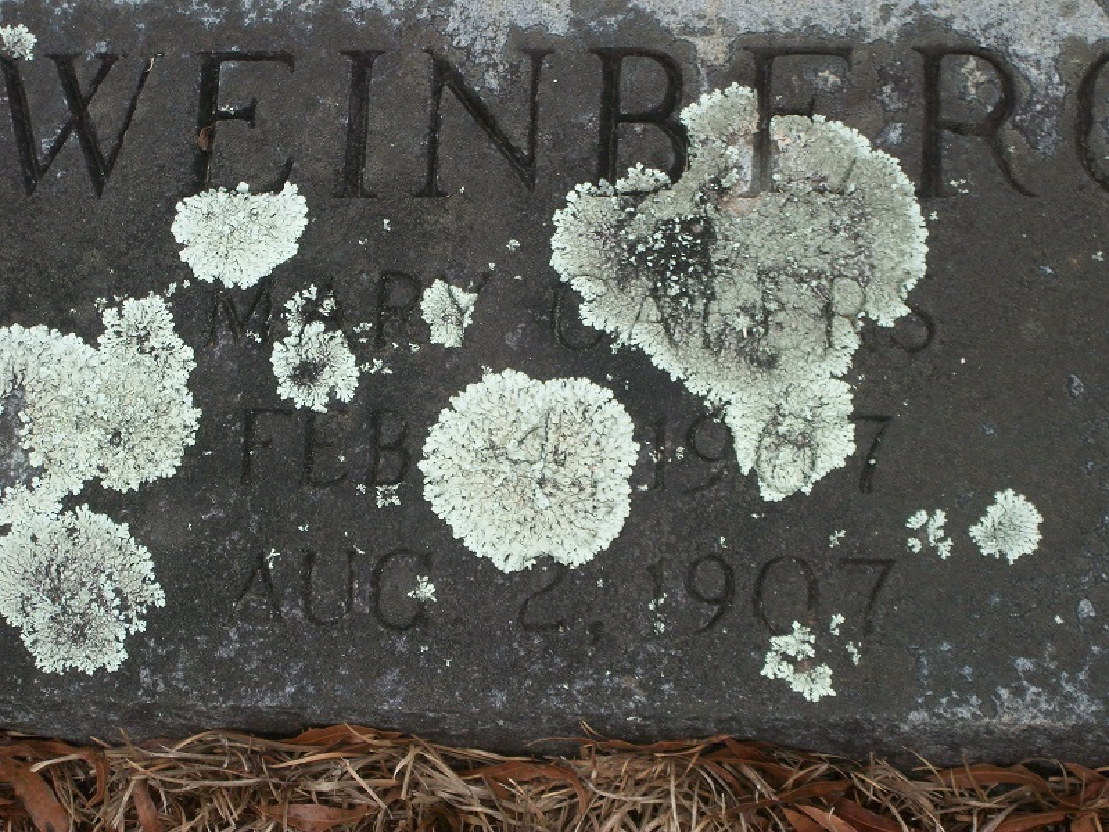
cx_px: 554
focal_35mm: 96
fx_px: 3076
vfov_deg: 15.4
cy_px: 416
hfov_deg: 20.4
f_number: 5.2
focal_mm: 17.1
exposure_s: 1/125
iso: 121
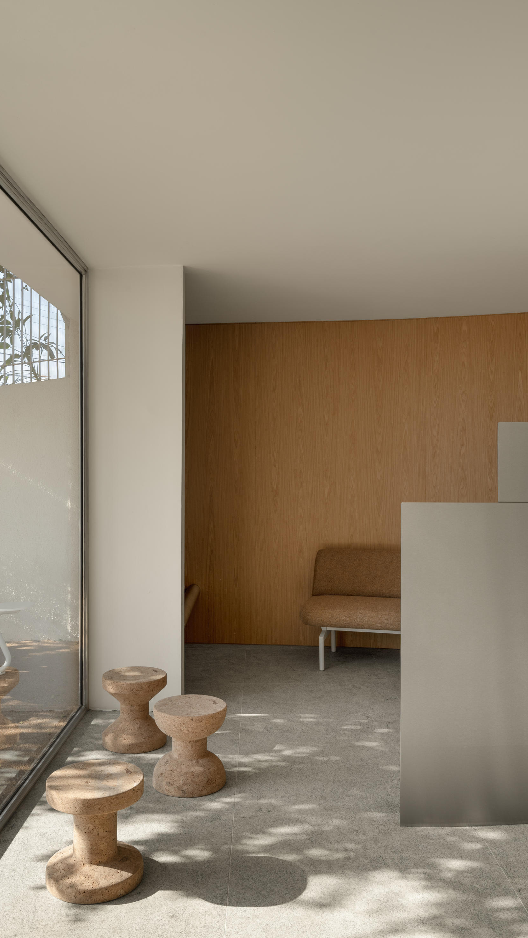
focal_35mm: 31
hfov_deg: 37.5
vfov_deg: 62.3
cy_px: 476
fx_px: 777
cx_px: 255
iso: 160
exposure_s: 1/30
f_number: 11
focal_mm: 29.2
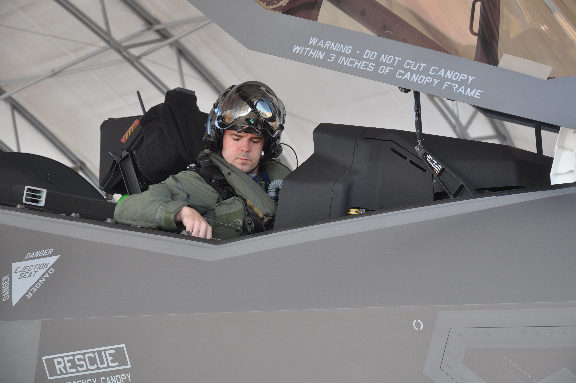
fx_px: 1678
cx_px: 288
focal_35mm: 105
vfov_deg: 13.0
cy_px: 192
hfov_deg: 19.5
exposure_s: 1/250
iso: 450
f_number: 4.5
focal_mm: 70
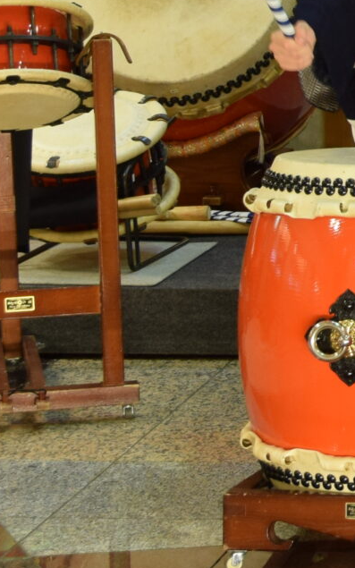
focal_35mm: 191
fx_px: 2957
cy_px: -73
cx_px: 1004
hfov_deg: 6.4
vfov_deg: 10.8
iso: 400
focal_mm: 31
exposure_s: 1/6
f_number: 5.6
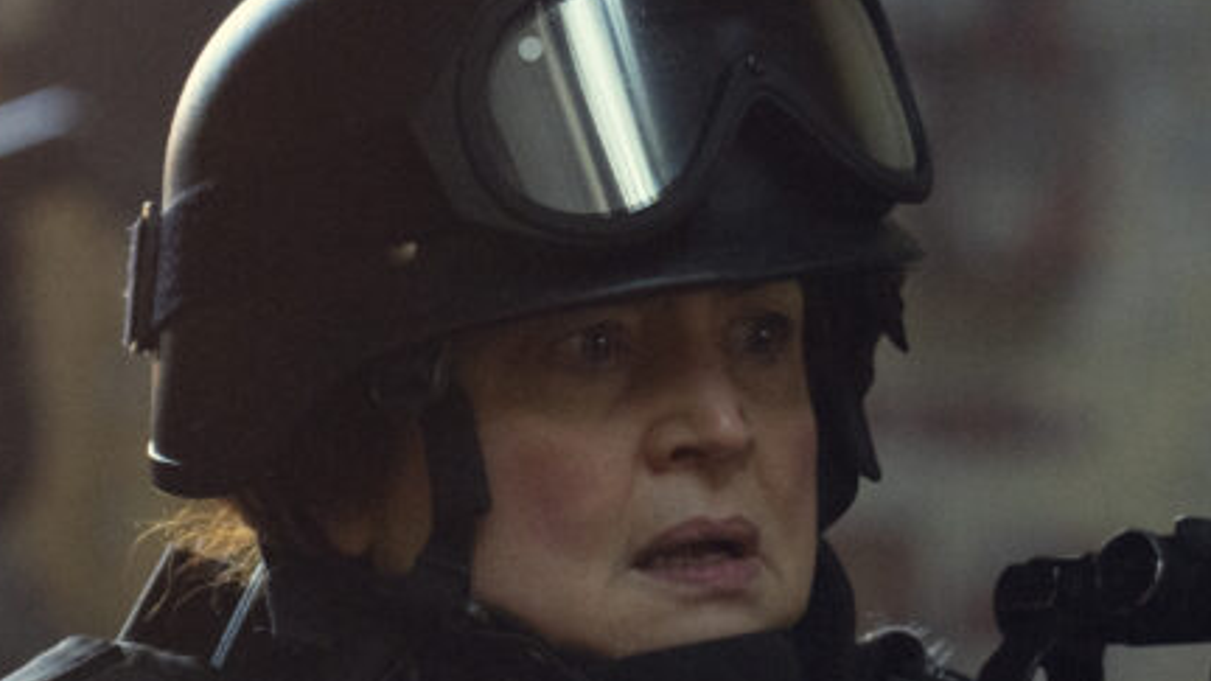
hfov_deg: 3.7
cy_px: 947
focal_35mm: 577
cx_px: 743
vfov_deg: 2.1
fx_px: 18528
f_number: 2.8
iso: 4000
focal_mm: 155
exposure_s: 1/500
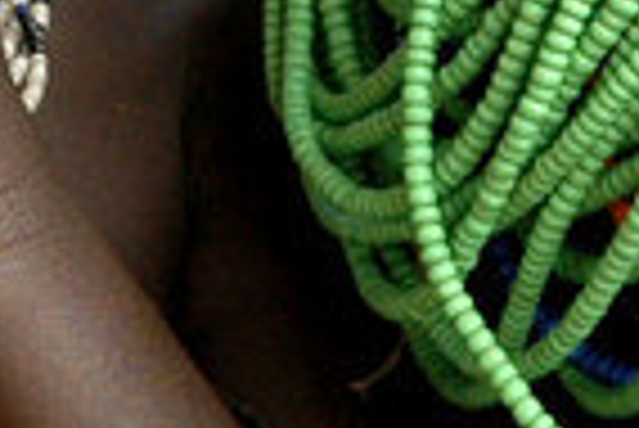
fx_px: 9595
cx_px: 36
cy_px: -705
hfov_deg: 3.8
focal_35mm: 540
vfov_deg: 2.5
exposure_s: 1/320
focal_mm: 50
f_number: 4.5
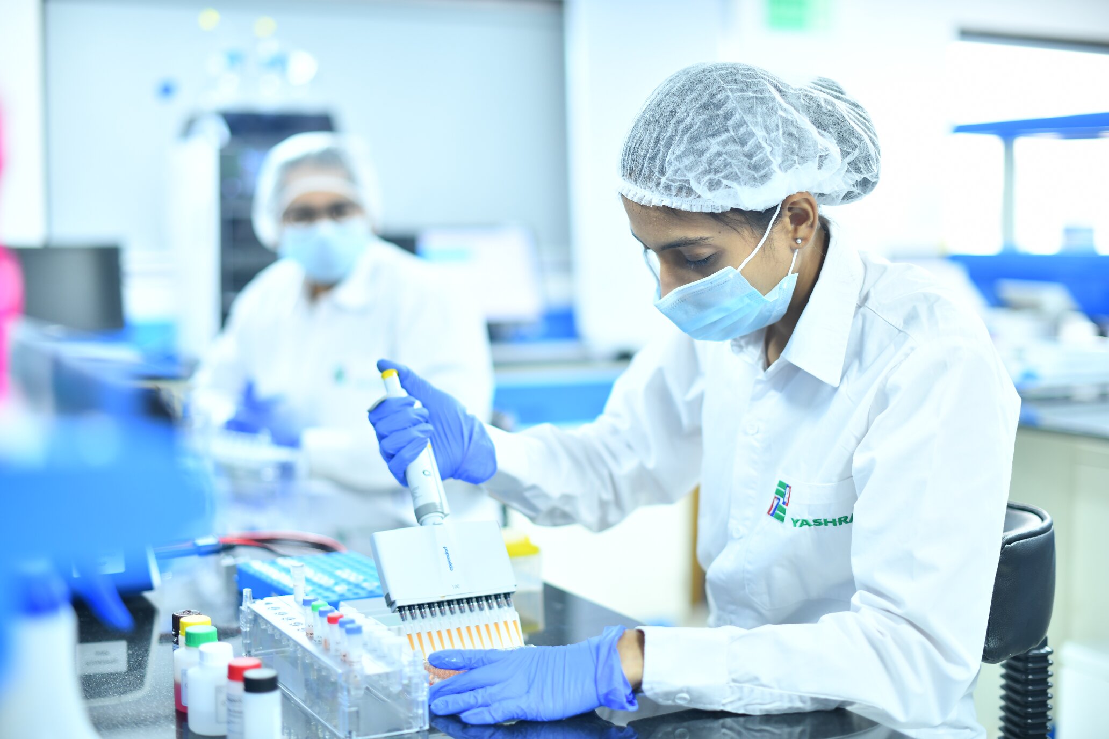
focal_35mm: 50
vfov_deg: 27.0
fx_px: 1540
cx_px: 554
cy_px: 370
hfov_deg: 39.6
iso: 500
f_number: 2.2
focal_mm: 50
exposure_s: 1/100
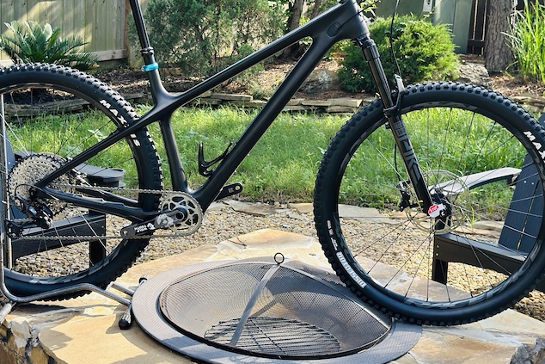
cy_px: 145
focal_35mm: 63
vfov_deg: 21.6
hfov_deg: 31.9
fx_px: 954
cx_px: 247
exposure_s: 1/724
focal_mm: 6.86
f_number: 1.78
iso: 80
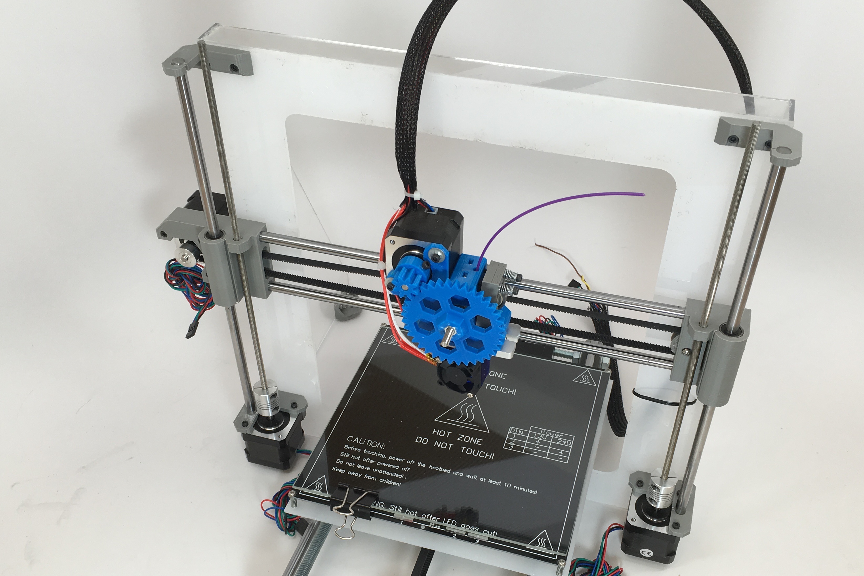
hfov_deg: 51.9
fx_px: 888
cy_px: 345
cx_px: 433
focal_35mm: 37
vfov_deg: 35.8
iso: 25
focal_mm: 4.15
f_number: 2.2
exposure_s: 1/60
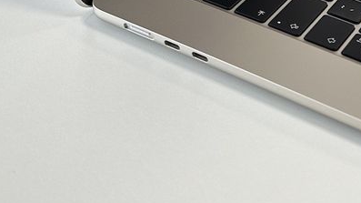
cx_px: 265
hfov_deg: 26.6
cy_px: -177
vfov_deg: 13.5
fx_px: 756
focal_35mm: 79
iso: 80
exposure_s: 1/100
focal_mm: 6.86
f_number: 1.78
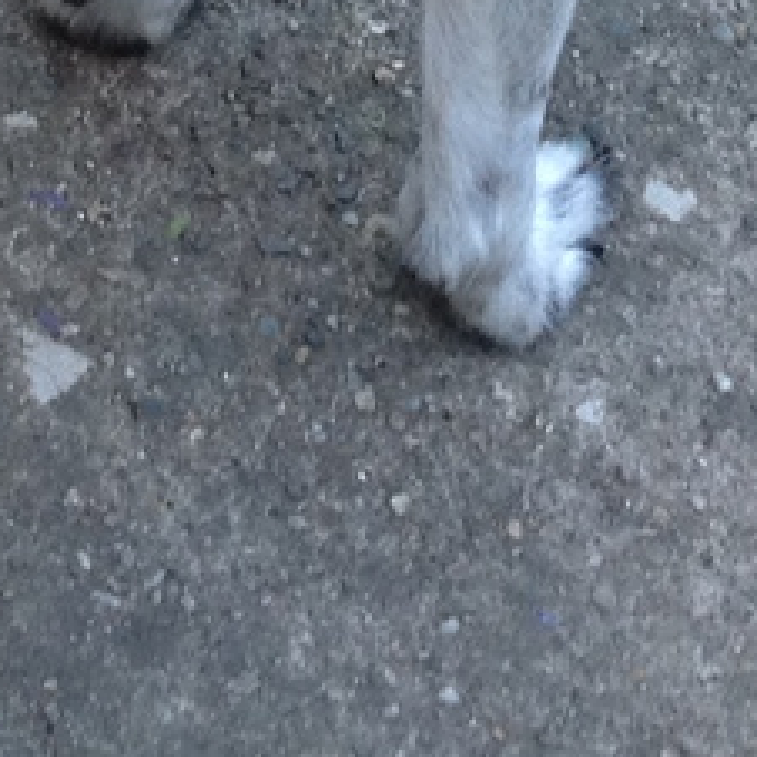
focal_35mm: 198
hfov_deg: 8.8
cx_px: 228
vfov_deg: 8.2
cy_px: -935
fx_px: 4899
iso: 64
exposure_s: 1/40
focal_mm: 4.28
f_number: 2.4
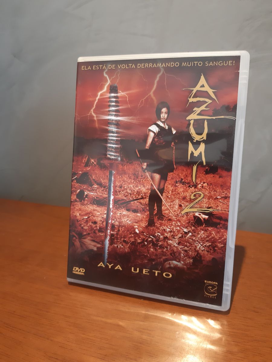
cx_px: 136
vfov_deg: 65.3
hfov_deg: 51.4
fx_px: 283
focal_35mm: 27
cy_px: 181
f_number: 1.7
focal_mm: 3.93
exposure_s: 1/60
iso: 125
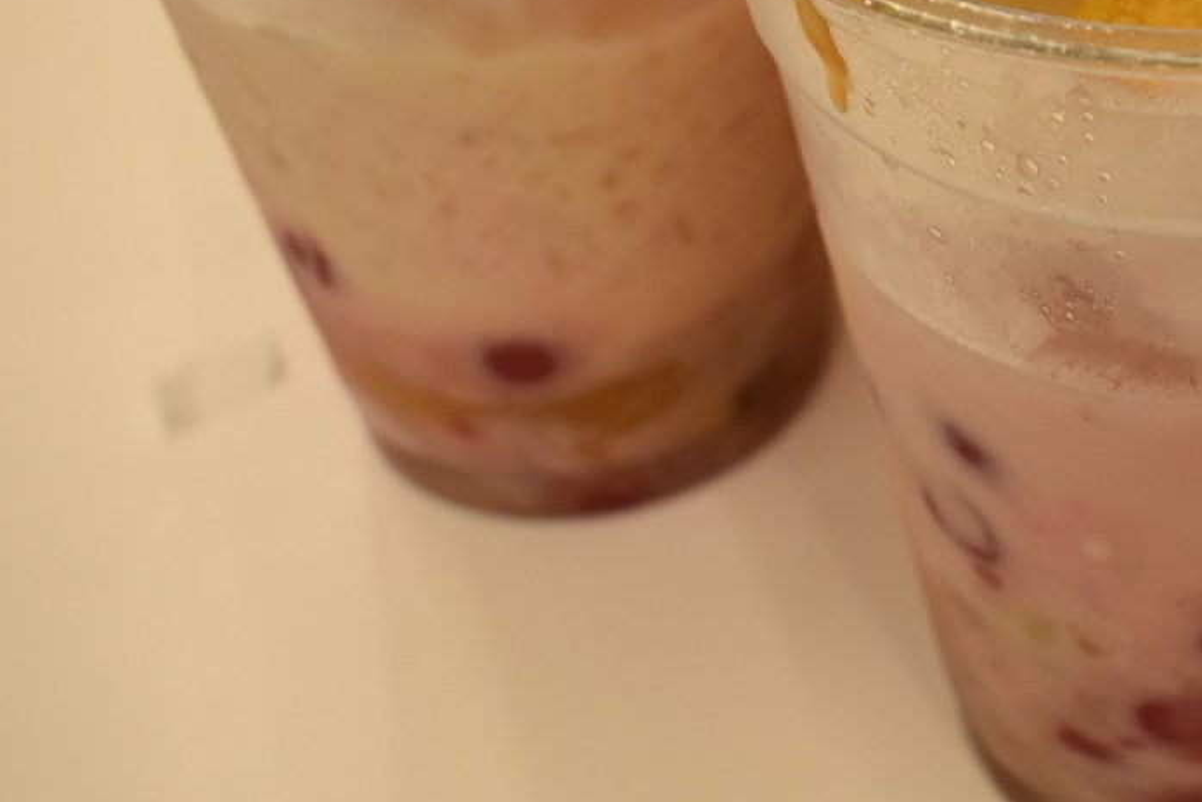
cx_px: 1249
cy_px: 23
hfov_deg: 27.0
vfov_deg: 19.0
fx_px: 2338
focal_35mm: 70
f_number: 5
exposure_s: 1/125
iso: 800
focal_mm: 20
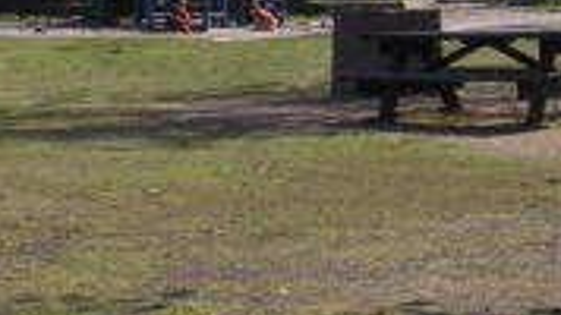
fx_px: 2736
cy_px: -88
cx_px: -350
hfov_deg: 11.1
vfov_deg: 6.5
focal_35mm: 184
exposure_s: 1/750
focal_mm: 8.4
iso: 50
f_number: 3.4
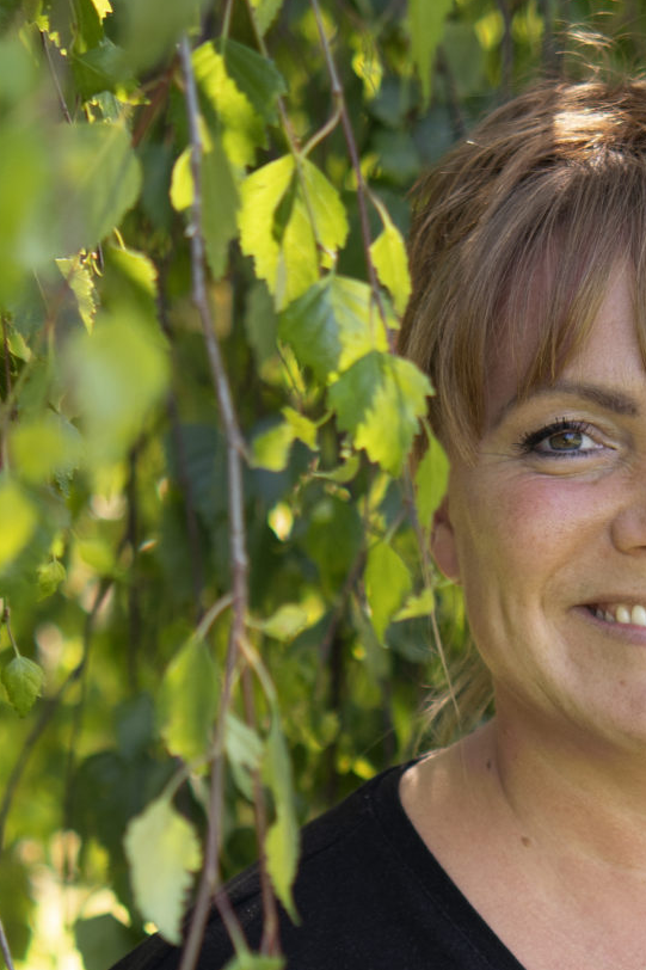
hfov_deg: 6.0
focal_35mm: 227
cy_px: 997
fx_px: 6112
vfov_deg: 9.0
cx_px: 549
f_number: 3.2
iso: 100
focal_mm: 60
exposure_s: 1/160
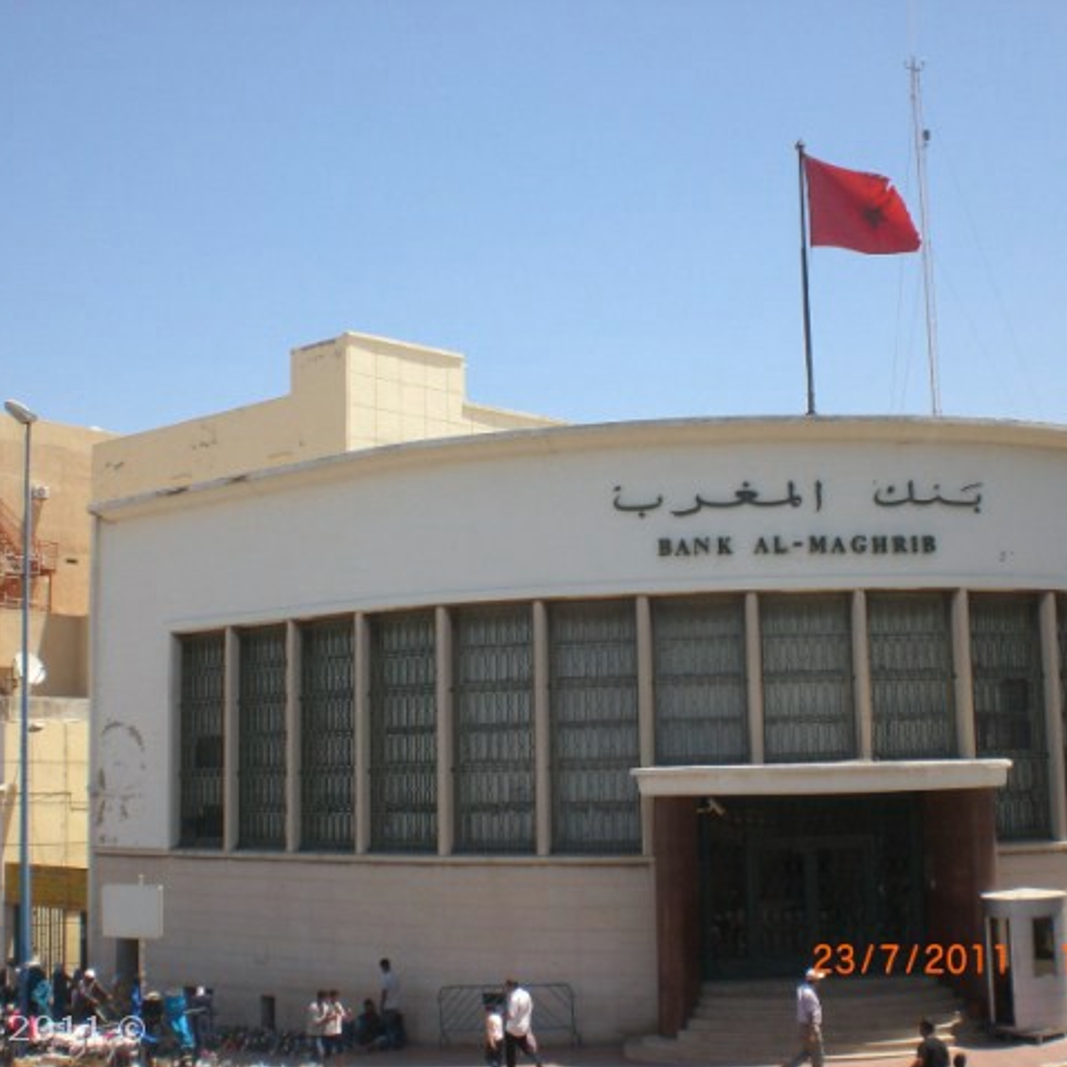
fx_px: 1569
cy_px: 534
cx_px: 585
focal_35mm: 45
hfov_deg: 37.5
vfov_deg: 37.6
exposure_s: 1/400
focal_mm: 6.3
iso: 50
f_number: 4.4
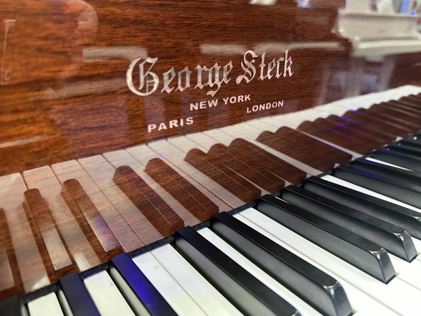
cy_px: 152
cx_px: 213
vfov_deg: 54.9
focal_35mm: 25
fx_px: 304
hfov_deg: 69.4
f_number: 1.78
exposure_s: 1/42
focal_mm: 6.86
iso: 640
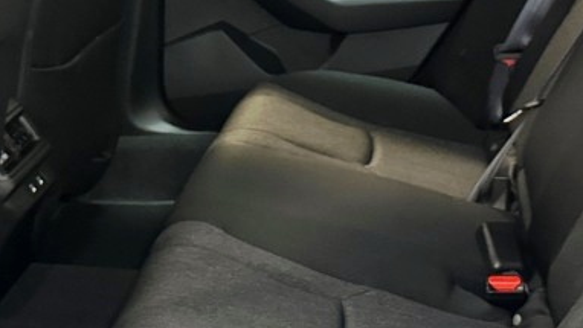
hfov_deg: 30.0
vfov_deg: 17.2
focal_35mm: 70
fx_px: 1082
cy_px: 134
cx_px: 218
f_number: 1.78
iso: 640
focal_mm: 6.86
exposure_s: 1/40
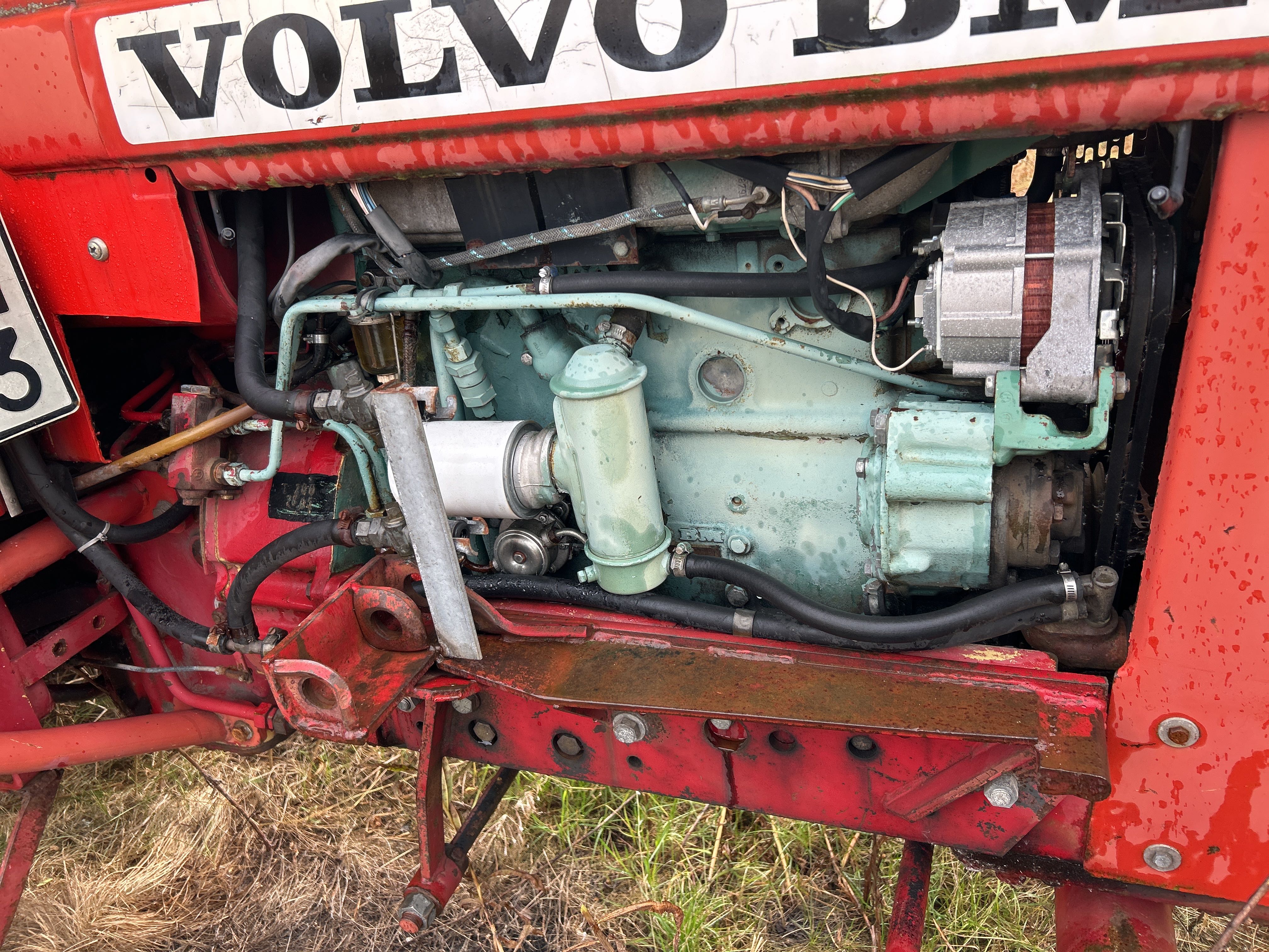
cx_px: 634
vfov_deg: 53.1
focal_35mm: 26
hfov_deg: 67.3
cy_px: 476
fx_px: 953
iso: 40
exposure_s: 1/284
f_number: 1.5
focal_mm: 5.7
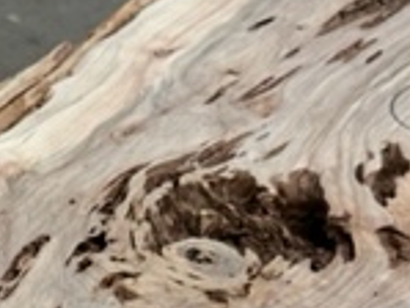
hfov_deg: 18.1
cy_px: 503
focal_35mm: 103
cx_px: -88
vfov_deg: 13.3
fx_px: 1221
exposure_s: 1/60
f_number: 1.78
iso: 125
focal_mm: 6.86
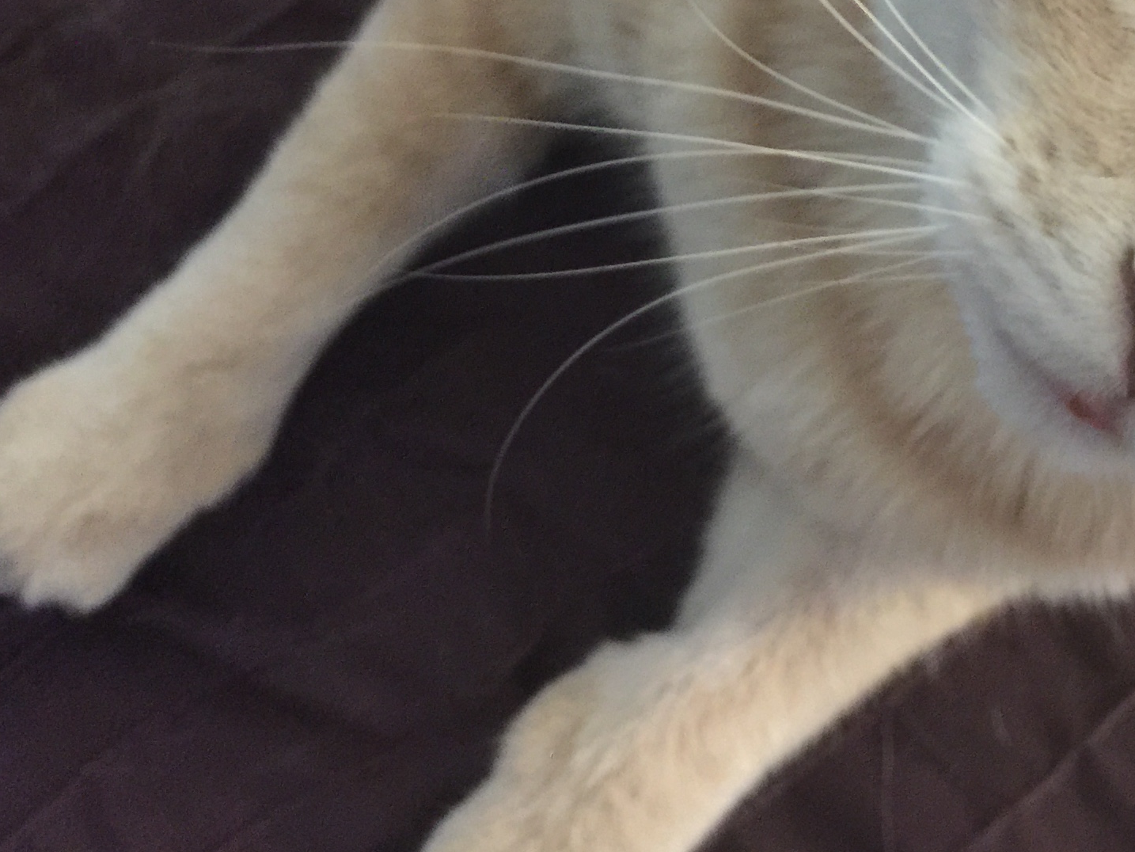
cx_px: 962
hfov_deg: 28.5
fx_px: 2164
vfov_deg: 21.3
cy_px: -48
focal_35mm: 66
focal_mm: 4.15
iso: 125
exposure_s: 1/4
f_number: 2.2
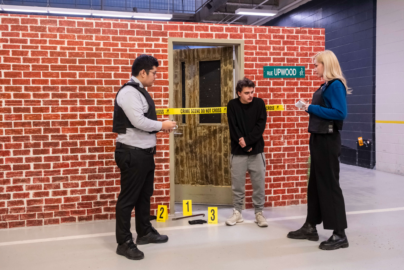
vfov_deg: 41.1
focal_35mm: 32
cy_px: 135
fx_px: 359
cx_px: 202
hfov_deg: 58.7
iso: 1600
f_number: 4.5
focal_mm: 21.2
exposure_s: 1/30
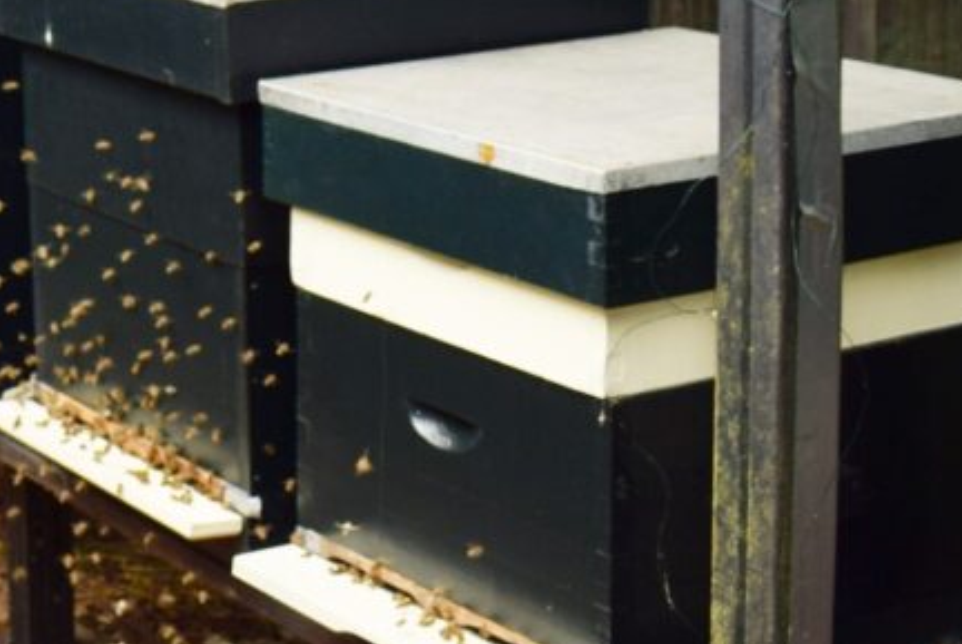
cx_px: -341
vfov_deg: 13.5
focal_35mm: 96
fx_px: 2568
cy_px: -300
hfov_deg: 19.3
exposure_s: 1/125
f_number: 5.6
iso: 220
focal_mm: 18
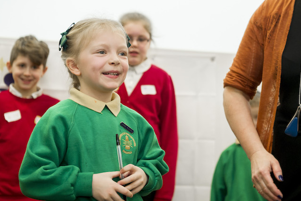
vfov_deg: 15.0
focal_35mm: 91
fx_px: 760
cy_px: 68
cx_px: 187
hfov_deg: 22.3
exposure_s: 1/200
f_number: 4
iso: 3200
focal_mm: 58
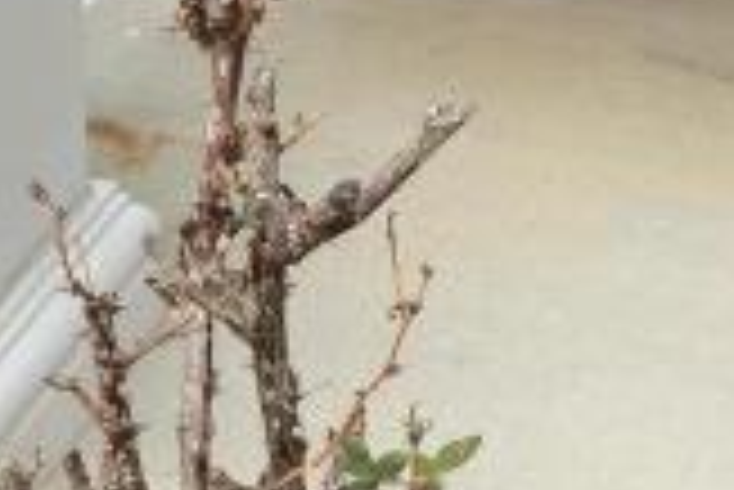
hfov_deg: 20.4
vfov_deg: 13.4
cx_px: 149
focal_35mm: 99
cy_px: 632
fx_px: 2020
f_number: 2.4
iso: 25
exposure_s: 1/215
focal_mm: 3.3
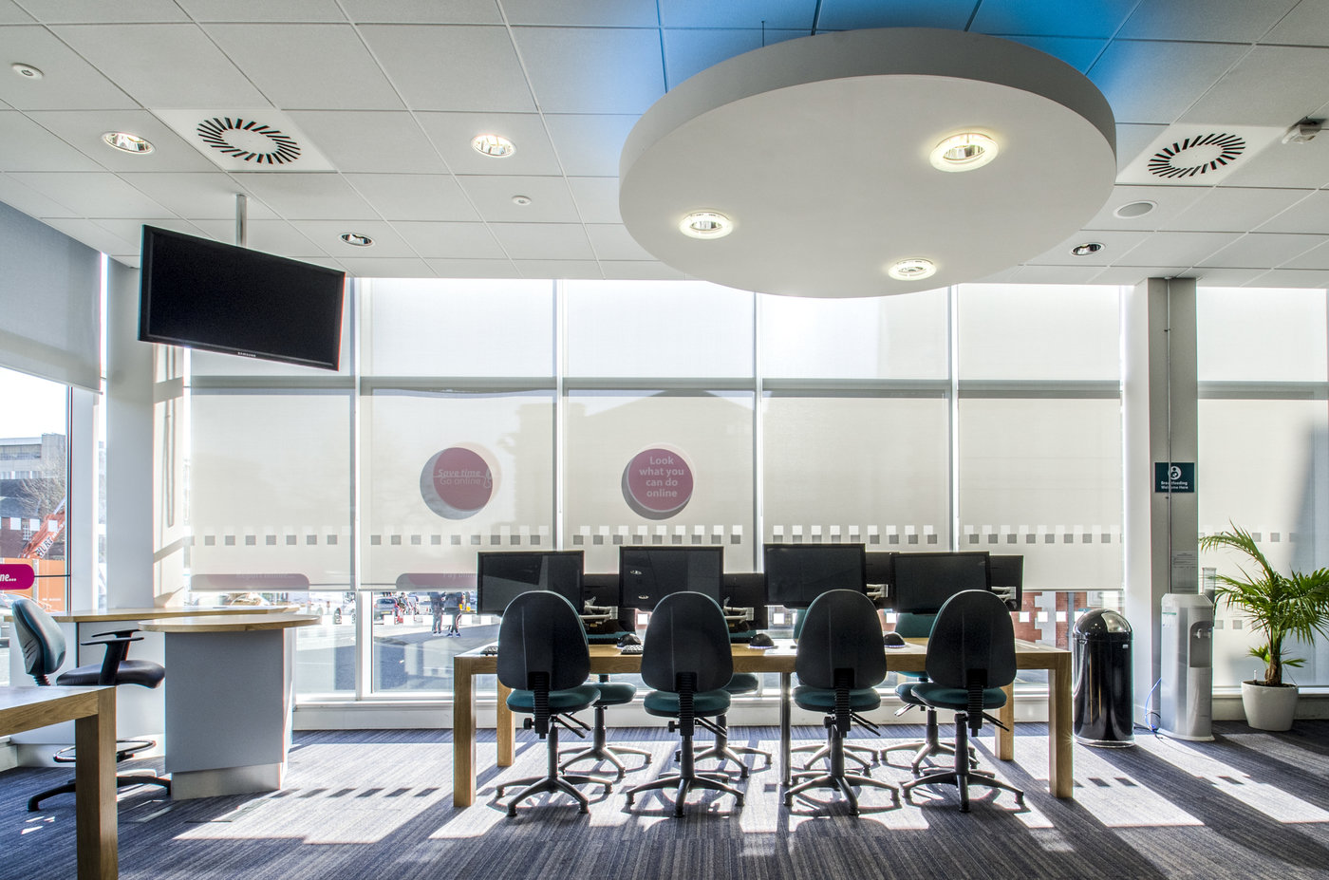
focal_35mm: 16
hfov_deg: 95.1
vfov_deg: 71.8
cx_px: 664
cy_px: 440
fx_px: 608
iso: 100
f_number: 11
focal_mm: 11
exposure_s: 1/100
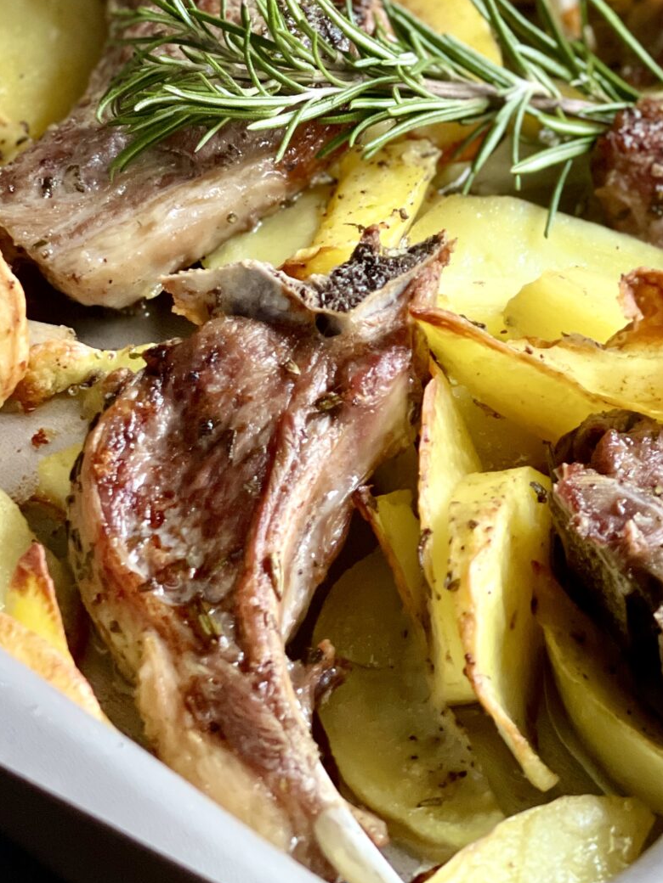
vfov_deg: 15.6
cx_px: 502
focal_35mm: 126
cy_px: 226
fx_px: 3218
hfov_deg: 11.7
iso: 250
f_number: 2.2
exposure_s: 1/90
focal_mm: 7.5
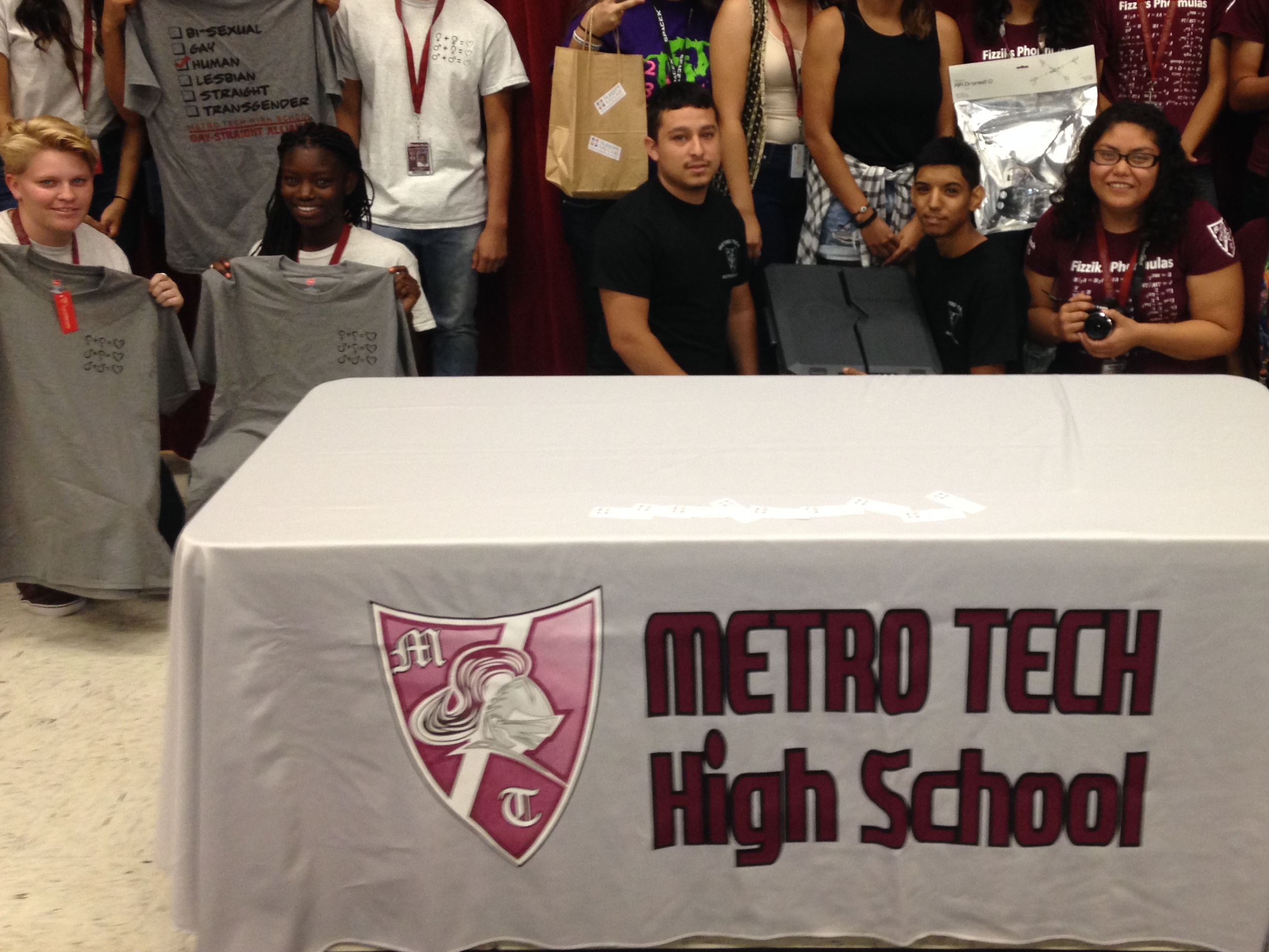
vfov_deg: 33.5
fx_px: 1576
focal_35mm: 43
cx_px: 807
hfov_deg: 43.4
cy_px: 377
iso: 125
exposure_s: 1/20
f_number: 2.4
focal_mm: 4.12
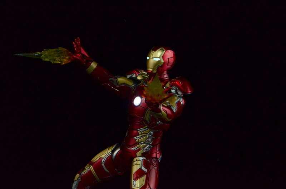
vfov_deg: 18.1
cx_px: 143
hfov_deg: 27.0
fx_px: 595
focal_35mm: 75
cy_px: 94
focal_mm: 50
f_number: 20
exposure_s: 1/25
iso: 1600
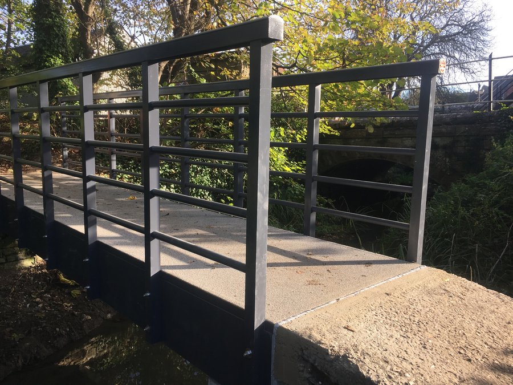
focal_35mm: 29
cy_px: 192
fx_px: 430
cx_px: 256
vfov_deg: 48.2
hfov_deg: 61.7
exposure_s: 1/434
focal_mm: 4.15
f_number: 2.2
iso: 25
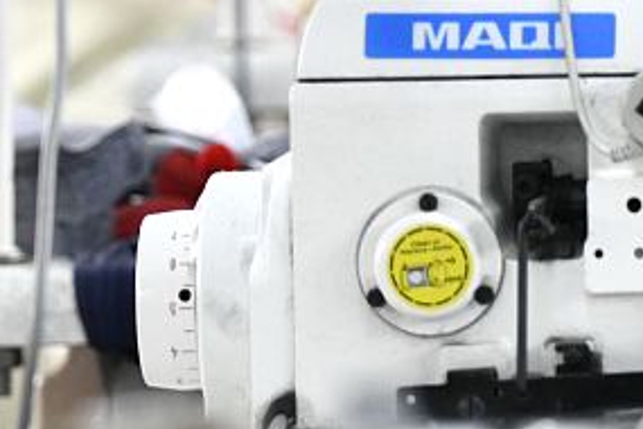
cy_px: -217
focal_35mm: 968
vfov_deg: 1.4
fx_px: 17288
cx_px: 993
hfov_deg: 2.1
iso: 2000
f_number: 5.3
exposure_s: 1/100
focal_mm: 230
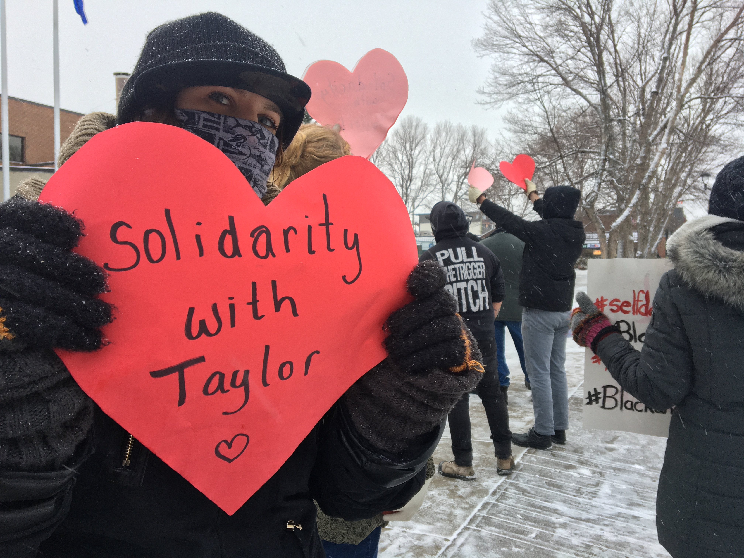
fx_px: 623
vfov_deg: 48.2
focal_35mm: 29
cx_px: 372
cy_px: 279
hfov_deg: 61.7
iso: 32
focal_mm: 4.15
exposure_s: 1/120
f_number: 2.2
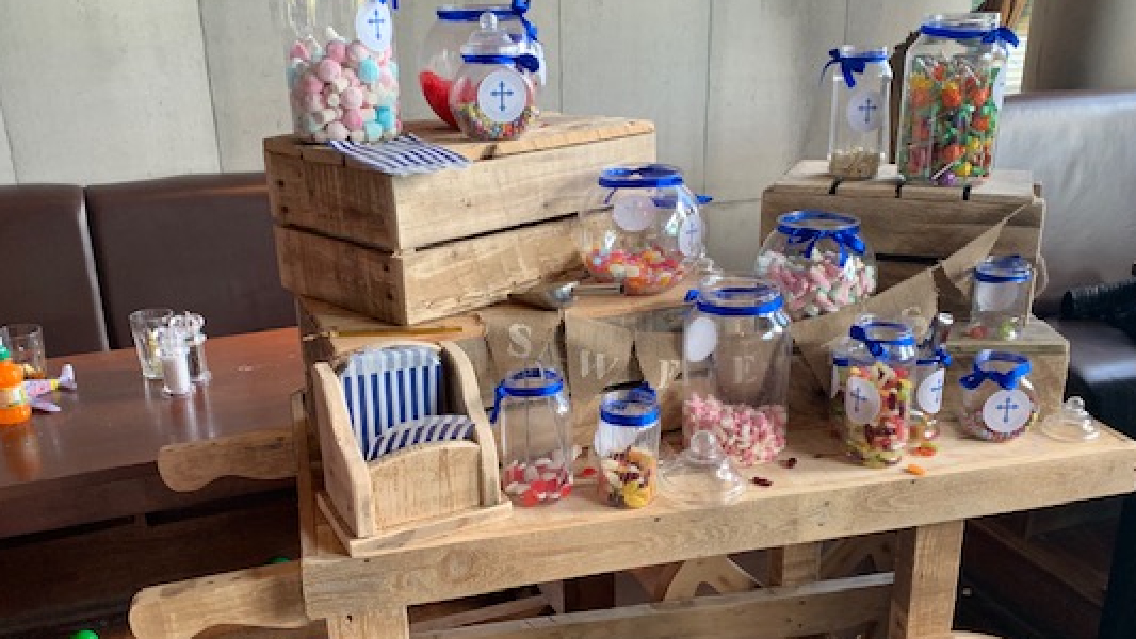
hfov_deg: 58.0
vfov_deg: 34.4
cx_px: 588
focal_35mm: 34
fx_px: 1024
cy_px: 413
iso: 80
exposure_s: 1/50
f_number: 1.8
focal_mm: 4.25
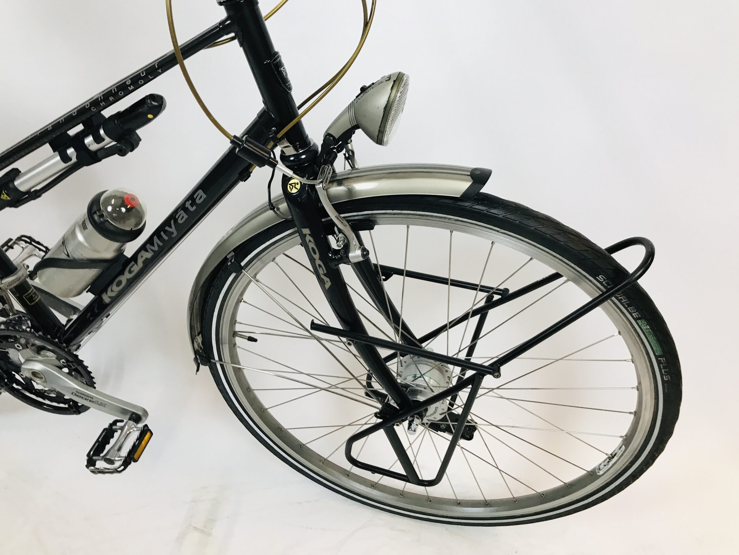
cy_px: 278
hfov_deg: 63.4
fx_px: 598
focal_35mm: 28
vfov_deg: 49.7
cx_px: 370
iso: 32
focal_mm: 3.99
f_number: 1.8
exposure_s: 1/33
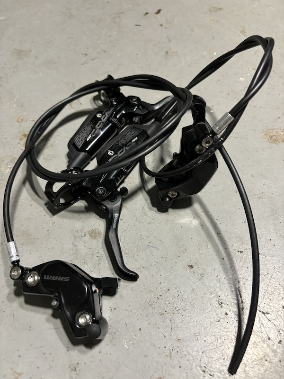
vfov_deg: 67.3
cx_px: 142
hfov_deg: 53.1
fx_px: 284
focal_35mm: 26
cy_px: 190
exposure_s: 1/60
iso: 320
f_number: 1.6
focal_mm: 5.96
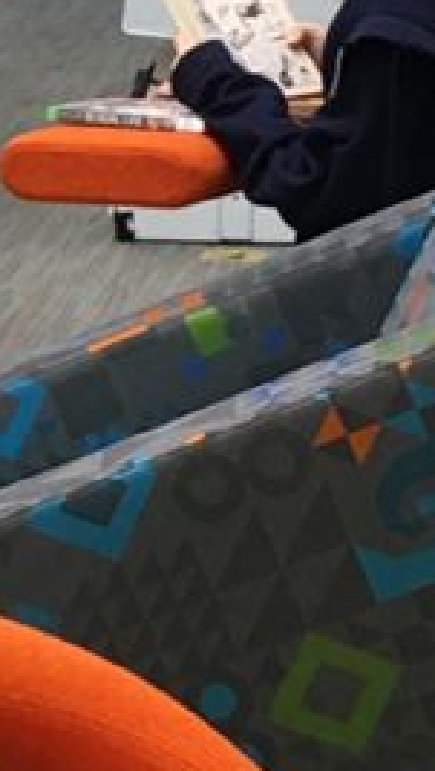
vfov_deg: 9.8
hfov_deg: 5.3
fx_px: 4506
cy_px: 449
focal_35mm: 220
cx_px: -683
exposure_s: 1/30
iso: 40
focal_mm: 4.15
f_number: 2.2
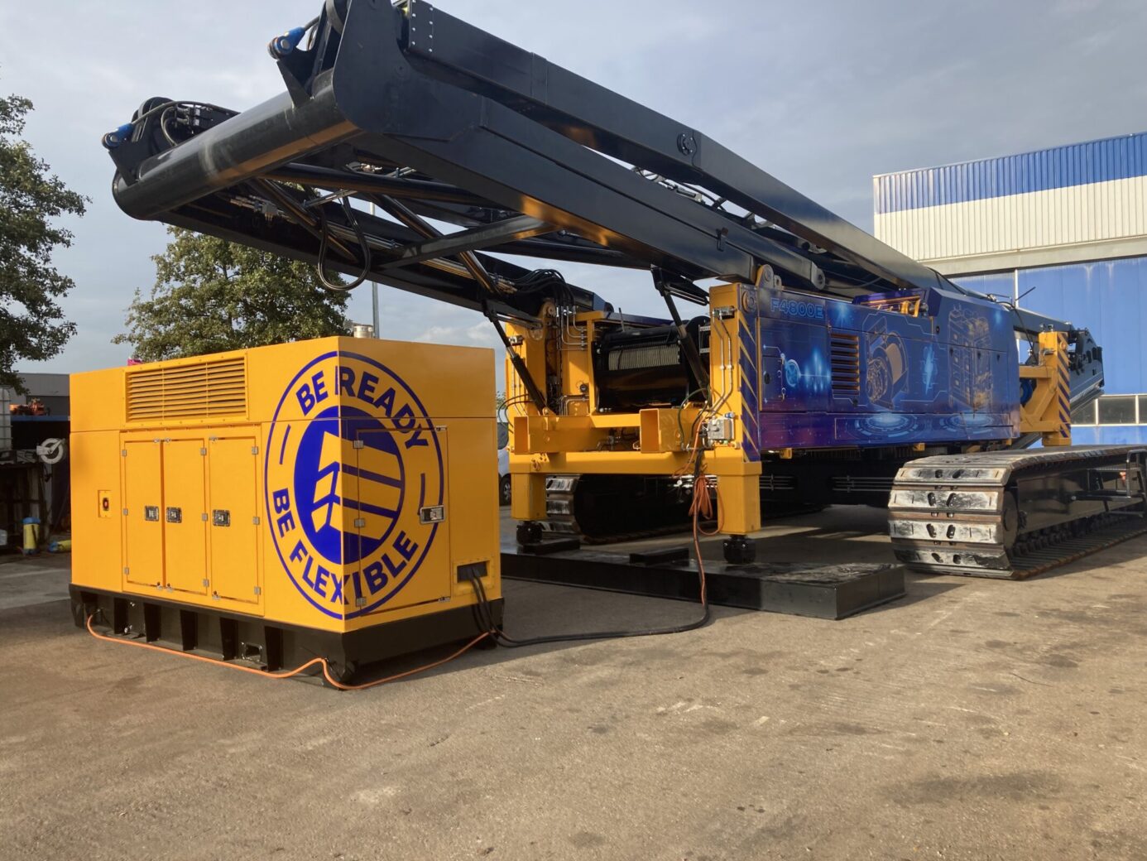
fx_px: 928
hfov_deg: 63.4
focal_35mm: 28
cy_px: 430
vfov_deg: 49.8
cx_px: 574
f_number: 1.8
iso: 20
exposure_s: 1/923
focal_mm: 3.99
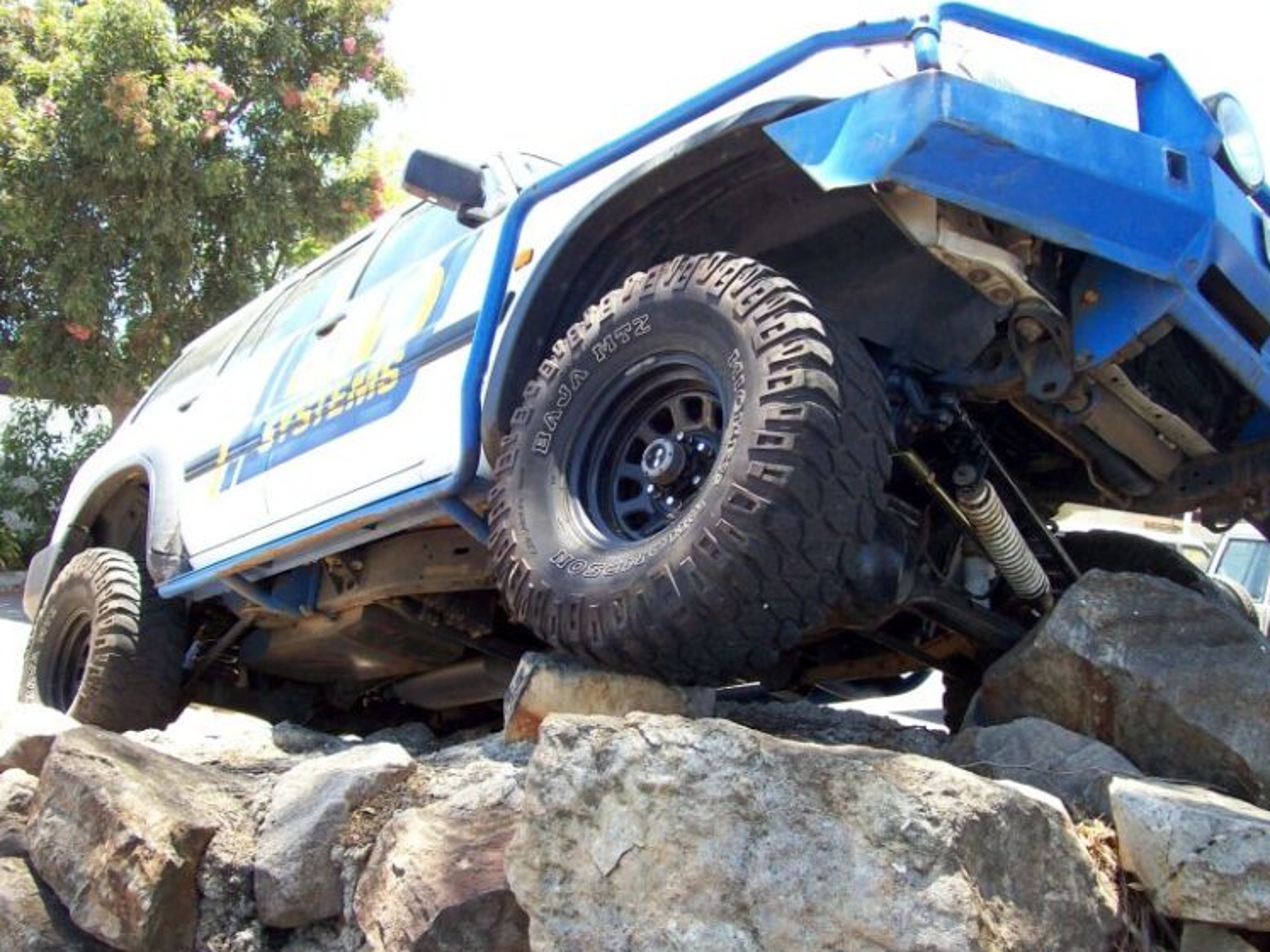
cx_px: 639
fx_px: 1357
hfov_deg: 50.1
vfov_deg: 38.7
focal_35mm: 37
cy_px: 484
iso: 80
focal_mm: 6
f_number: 2.7
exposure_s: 1/189
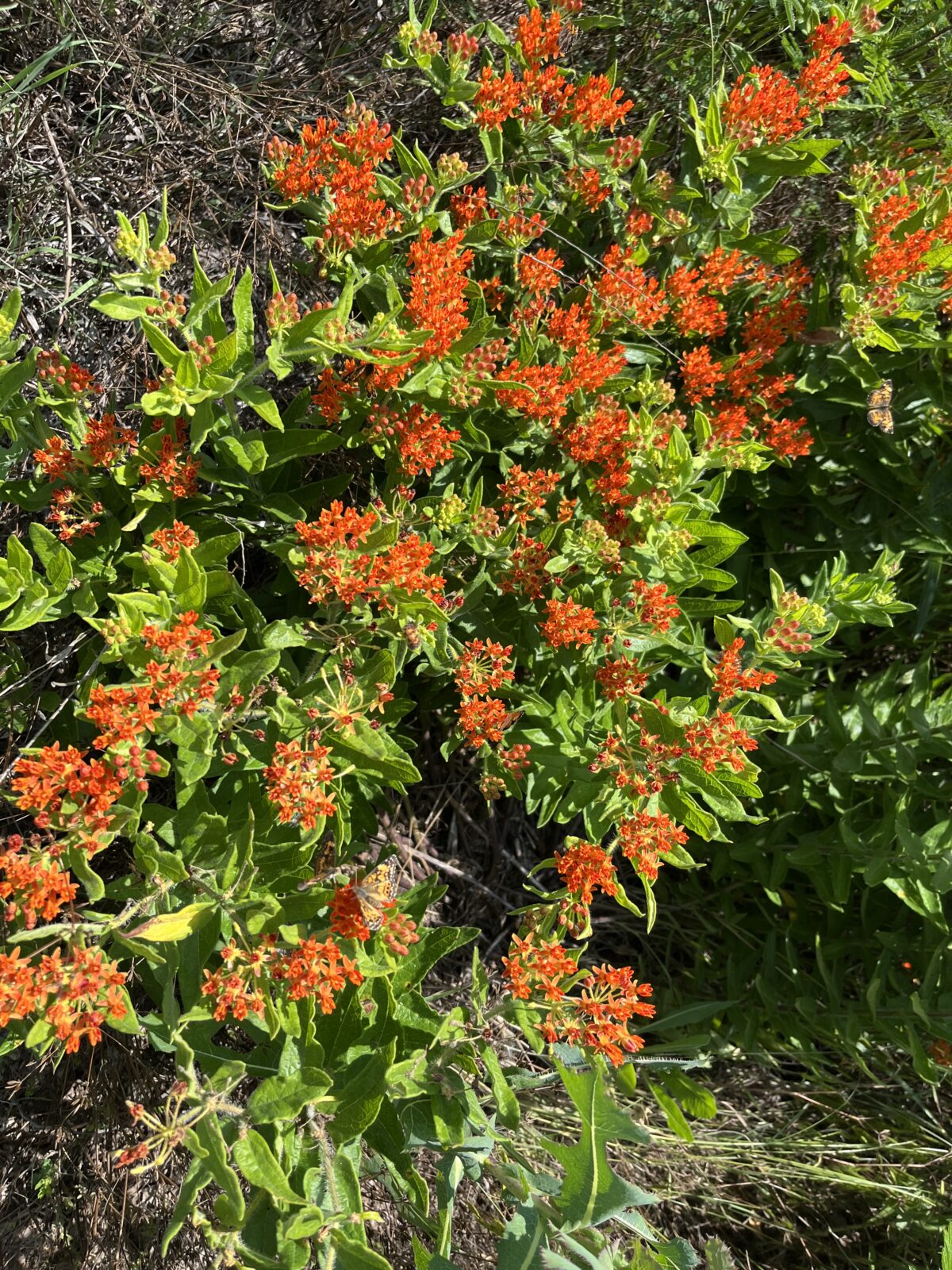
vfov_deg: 67.3
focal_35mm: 26
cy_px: 635
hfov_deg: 53.1
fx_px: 953
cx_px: 476
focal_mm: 5.1
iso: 50
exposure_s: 1/1140
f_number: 1.6
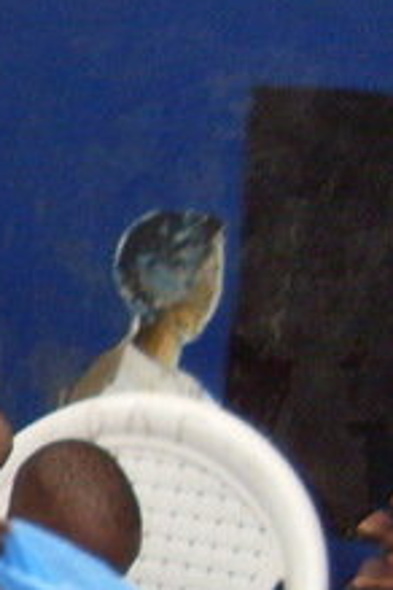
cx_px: -977
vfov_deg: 11.0
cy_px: 614
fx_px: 3029
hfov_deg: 6.5
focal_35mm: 185
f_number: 2.8
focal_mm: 6.3
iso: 100
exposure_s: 1/60
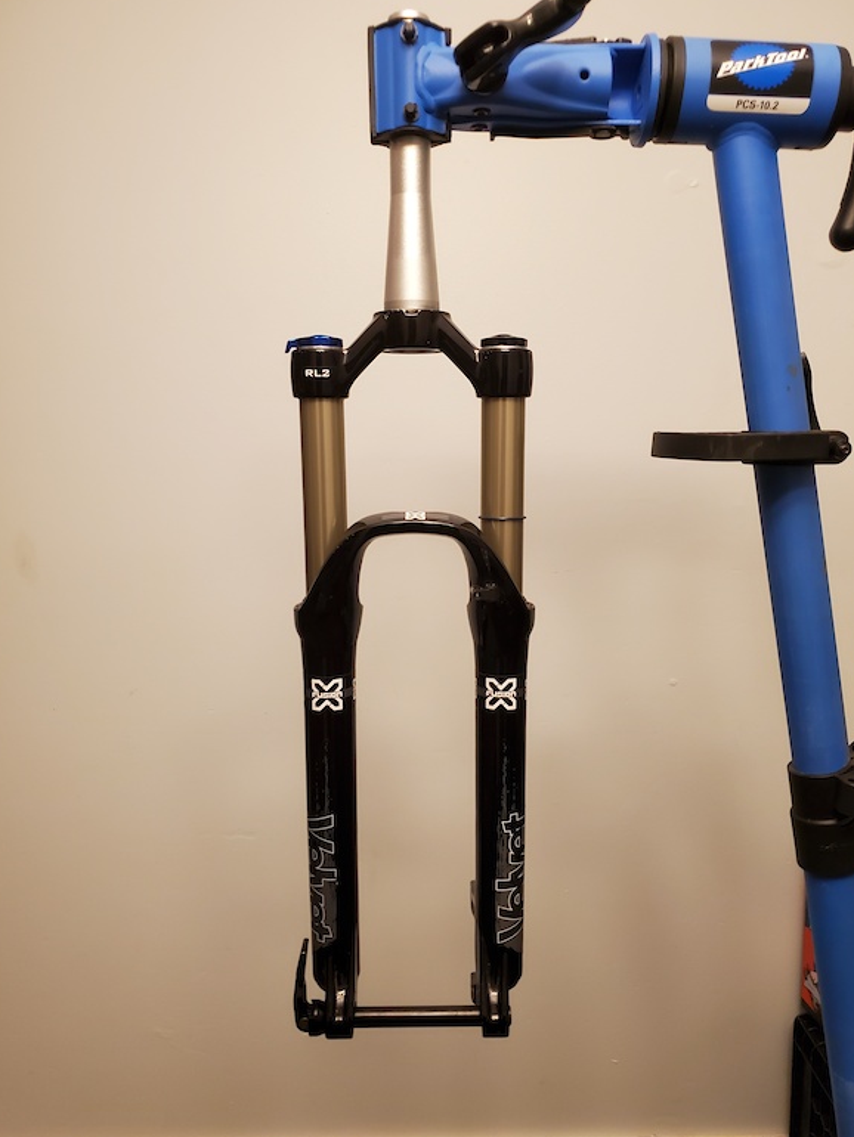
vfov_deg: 65.3
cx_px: 421
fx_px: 888
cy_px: 568
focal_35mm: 27
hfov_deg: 51.4
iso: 250
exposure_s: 1/60
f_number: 1.5
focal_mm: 4.3
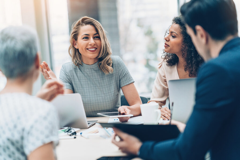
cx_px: 120
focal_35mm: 85
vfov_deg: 16.1
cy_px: 80
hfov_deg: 23.9
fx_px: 567
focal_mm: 85
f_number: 2.2
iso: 800
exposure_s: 1/500
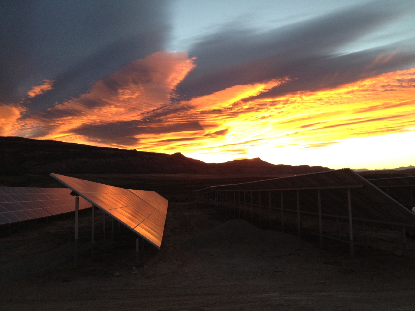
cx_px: 208
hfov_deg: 52.6
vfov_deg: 40.7
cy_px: 156
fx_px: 420
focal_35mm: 35
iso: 80
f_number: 2.4
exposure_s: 1/120
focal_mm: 4.28
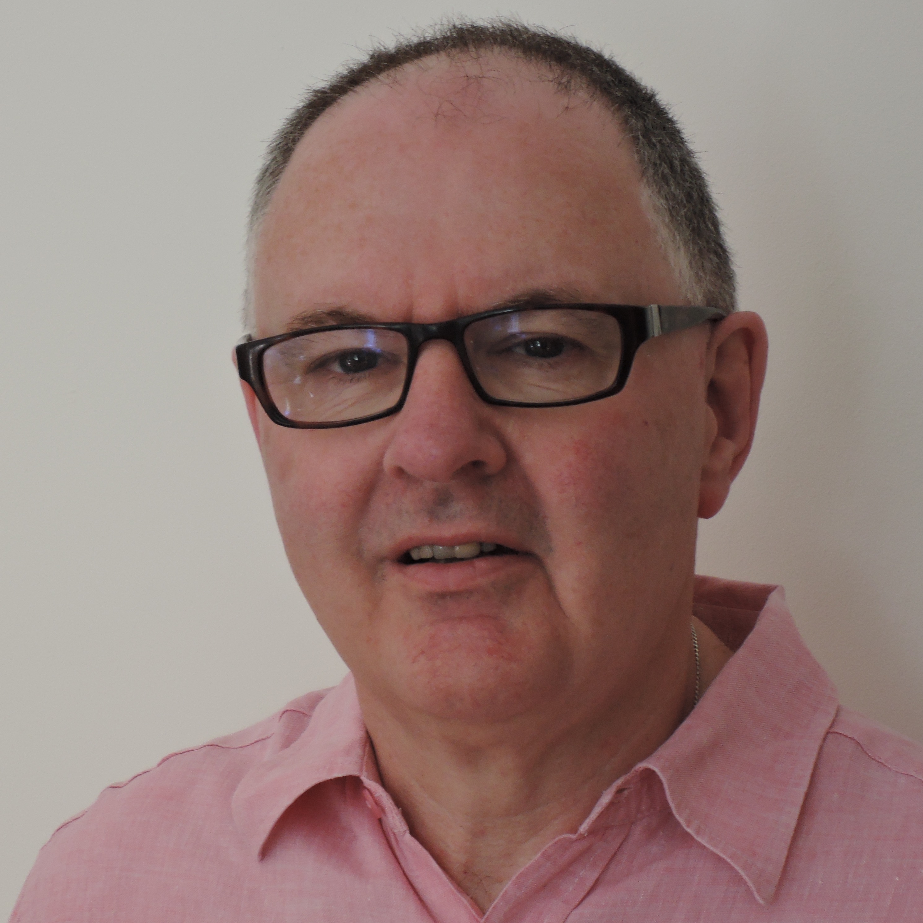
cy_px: 461
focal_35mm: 142
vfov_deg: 12.3
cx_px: 336
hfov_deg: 12.3
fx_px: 4284
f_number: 5.6
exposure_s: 1/50
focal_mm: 25.5
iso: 400
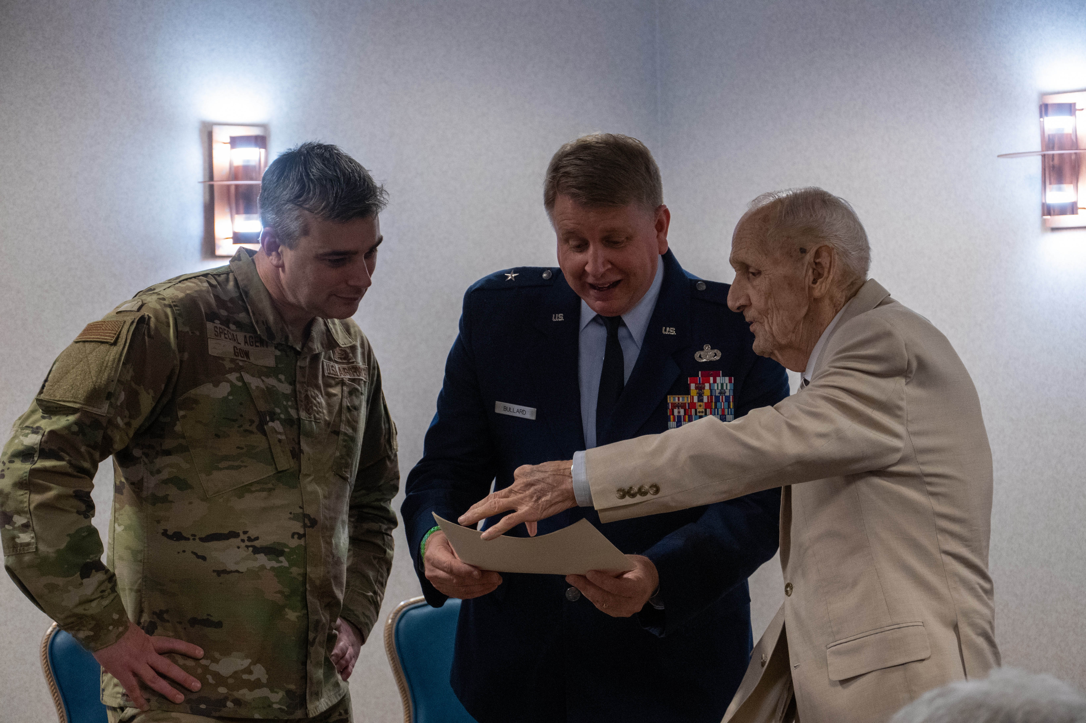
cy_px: 362
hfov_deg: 26.0
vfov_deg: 17.5
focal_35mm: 78
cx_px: 543
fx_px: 2352
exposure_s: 1/100
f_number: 5
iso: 1250
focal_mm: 52
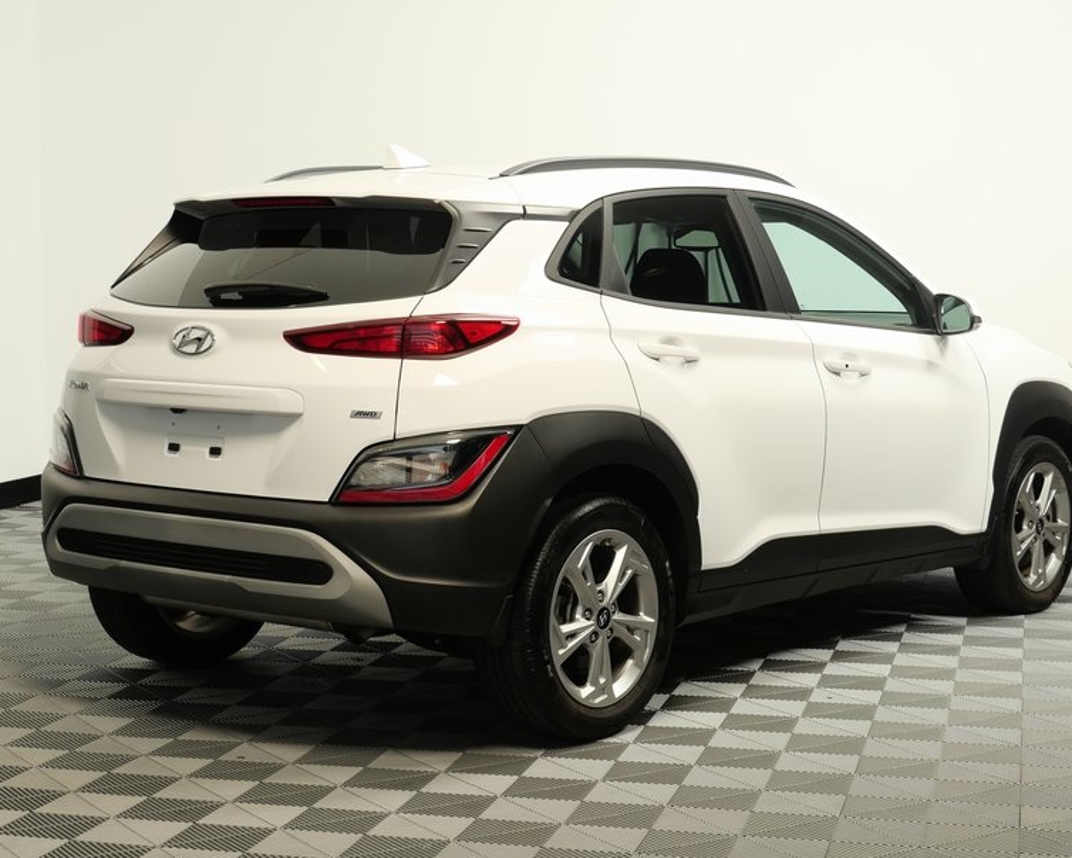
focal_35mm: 61
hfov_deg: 31.0
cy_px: 485
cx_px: 559
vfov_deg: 25.0
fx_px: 1935
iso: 250
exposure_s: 1/200
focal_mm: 23
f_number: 6.3
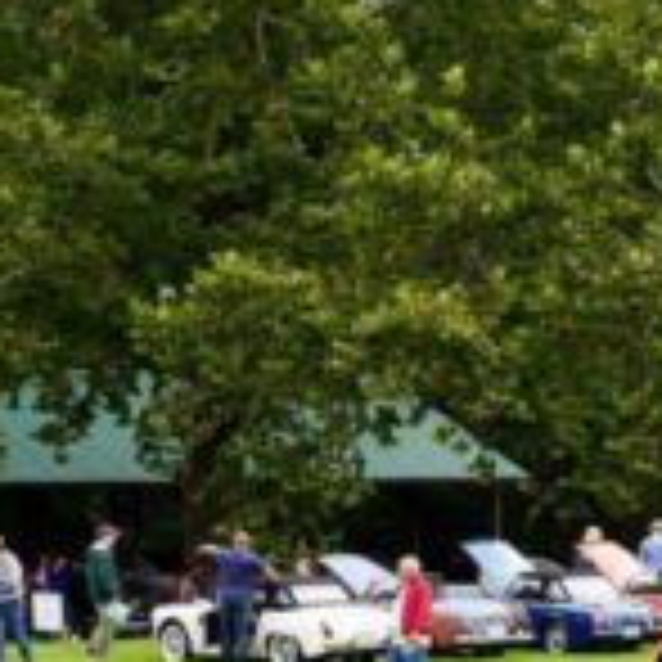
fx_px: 4024
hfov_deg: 9.0
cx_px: 1153
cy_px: 601
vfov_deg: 9.4
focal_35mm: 186
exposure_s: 1/100
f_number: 6.3
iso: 100
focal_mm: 42
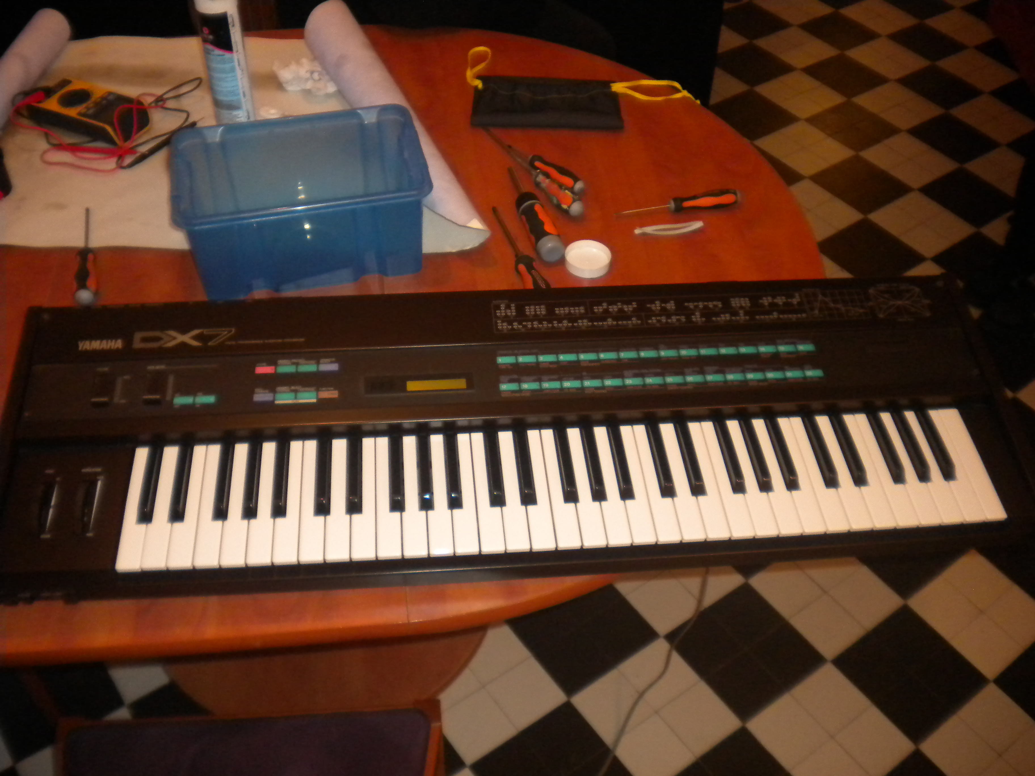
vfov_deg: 40.7
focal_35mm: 35
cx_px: 518
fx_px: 1046
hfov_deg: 52.6
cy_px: 388
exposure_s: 1/30
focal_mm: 6.3
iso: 400
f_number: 3.1
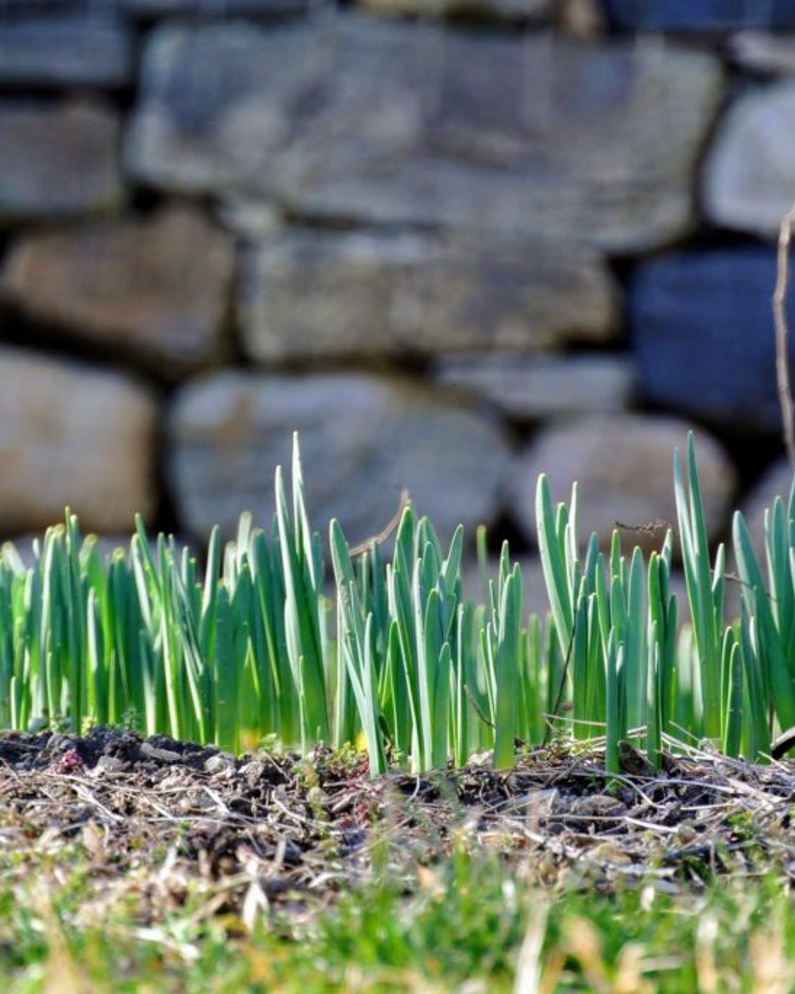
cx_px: 382
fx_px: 12297
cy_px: 497
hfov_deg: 3.7
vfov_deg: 4.6
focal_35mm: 418
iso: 110
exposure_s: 1/60
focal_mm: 110
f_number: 5.6
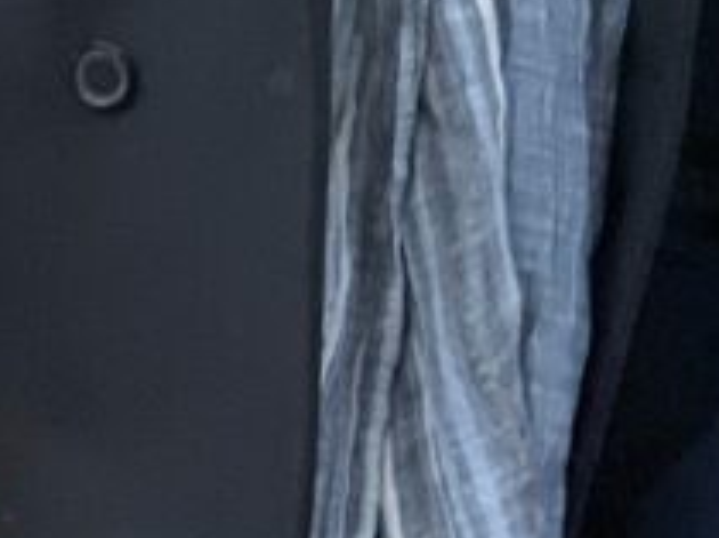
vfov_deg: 3.0
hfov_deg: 4.0
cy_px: -798
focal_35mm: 485
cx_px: 1791
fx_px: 10062
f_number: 2.8
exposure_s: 1/24
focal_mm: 9
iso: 400
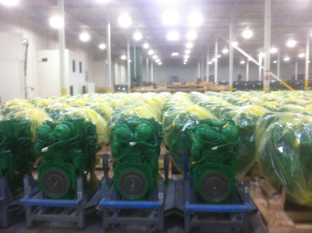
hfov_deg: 52.7
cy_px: 116
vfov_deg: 40.6
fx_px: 315
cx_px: 156
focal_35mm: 35
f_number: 2.8
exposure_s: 1/15
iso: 250
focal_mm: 3.85
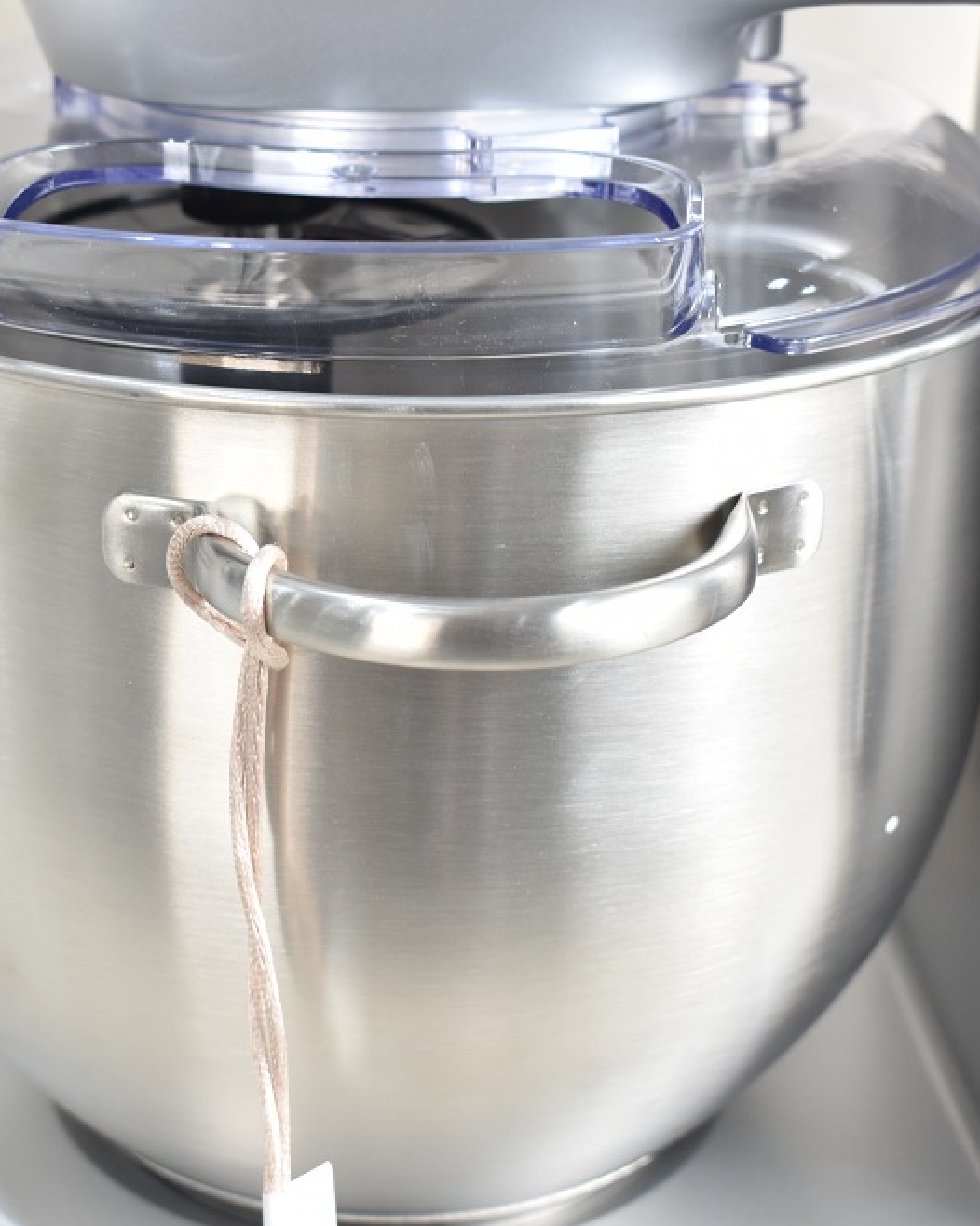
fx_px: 2793
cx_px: 378
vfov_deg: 24.8
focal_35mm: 77
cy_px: 611
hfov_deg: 19.9
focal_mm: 36
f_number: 5
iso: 400
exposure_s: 1/20
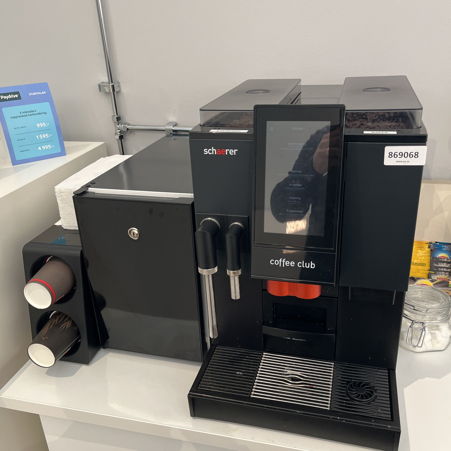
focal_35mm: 31
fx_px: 457
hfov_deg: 52.5
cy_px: 223
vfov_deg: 52.5
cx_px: 228
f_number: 1.6
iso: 125
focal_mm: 5.1
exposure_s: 1/50
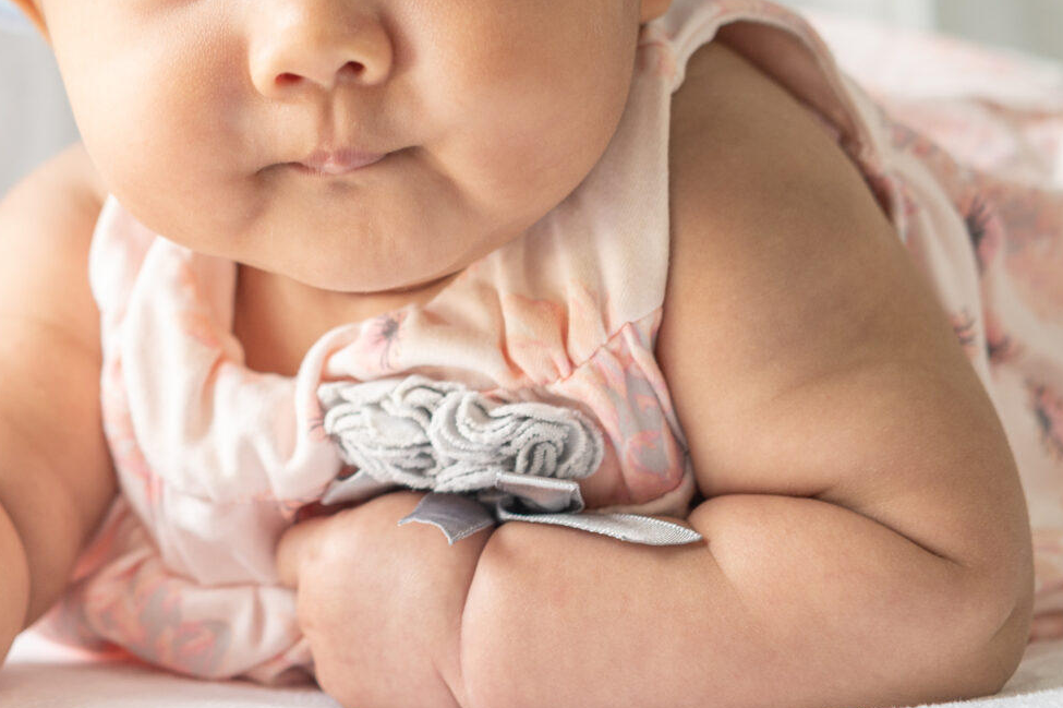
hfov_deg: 16.0
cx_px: 89
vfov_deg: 10.8
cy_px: 104
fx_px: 3718
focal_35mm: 126
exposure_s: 1/100
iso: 400
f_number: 4.5
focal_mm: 60
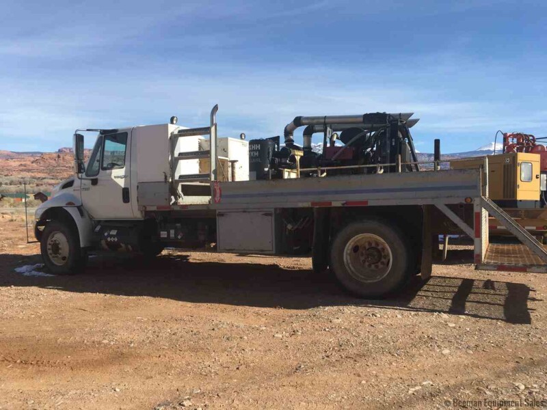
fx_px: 458
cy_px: 205
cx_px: 274
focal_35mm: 29
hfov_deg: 61.7
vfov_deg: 48.2
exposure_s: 1/1789
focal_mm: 4.15
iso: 25
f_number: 2.2
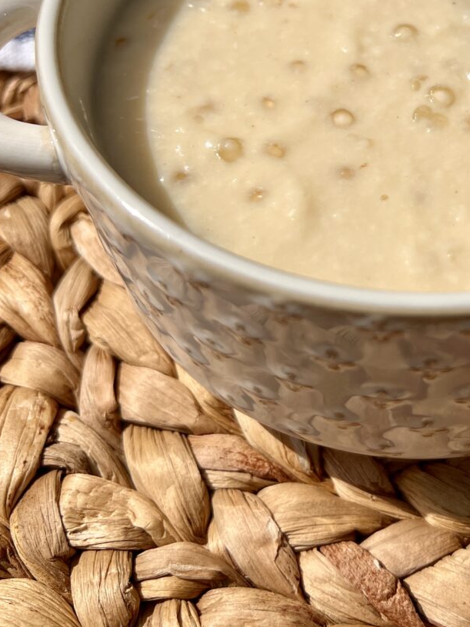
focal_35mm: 49
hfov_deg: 28.5
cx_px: 422
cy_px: 158
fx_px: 887
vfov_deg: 37.9
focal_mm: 5.7
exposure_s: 1/12658
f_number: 1.5
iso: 50
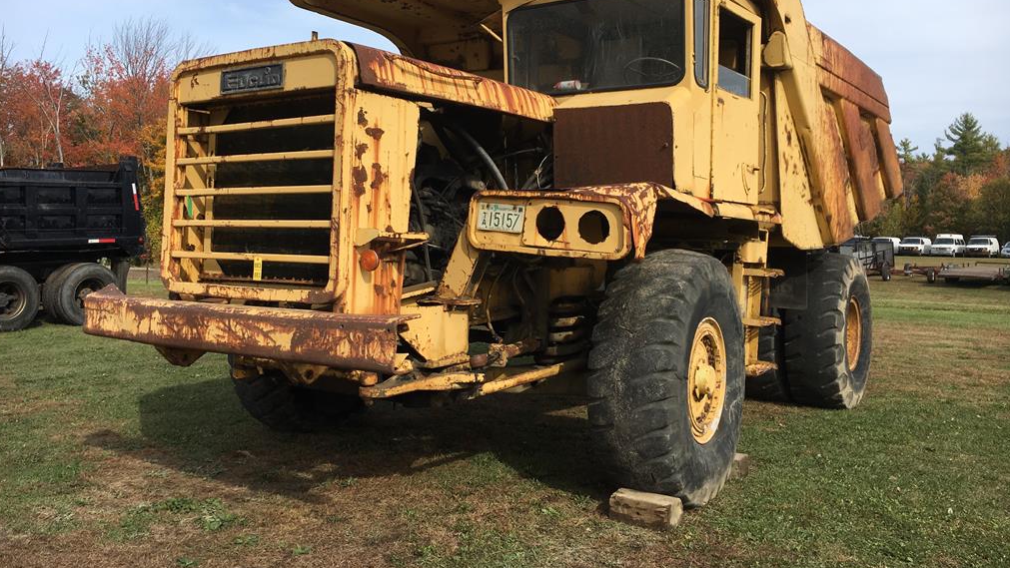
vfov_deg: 36.5
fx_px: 857
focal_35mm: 32
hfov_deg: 61.0
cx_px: 503
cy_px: 211
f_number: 2.2
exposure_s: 1/1479
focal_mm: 4.15
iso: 25
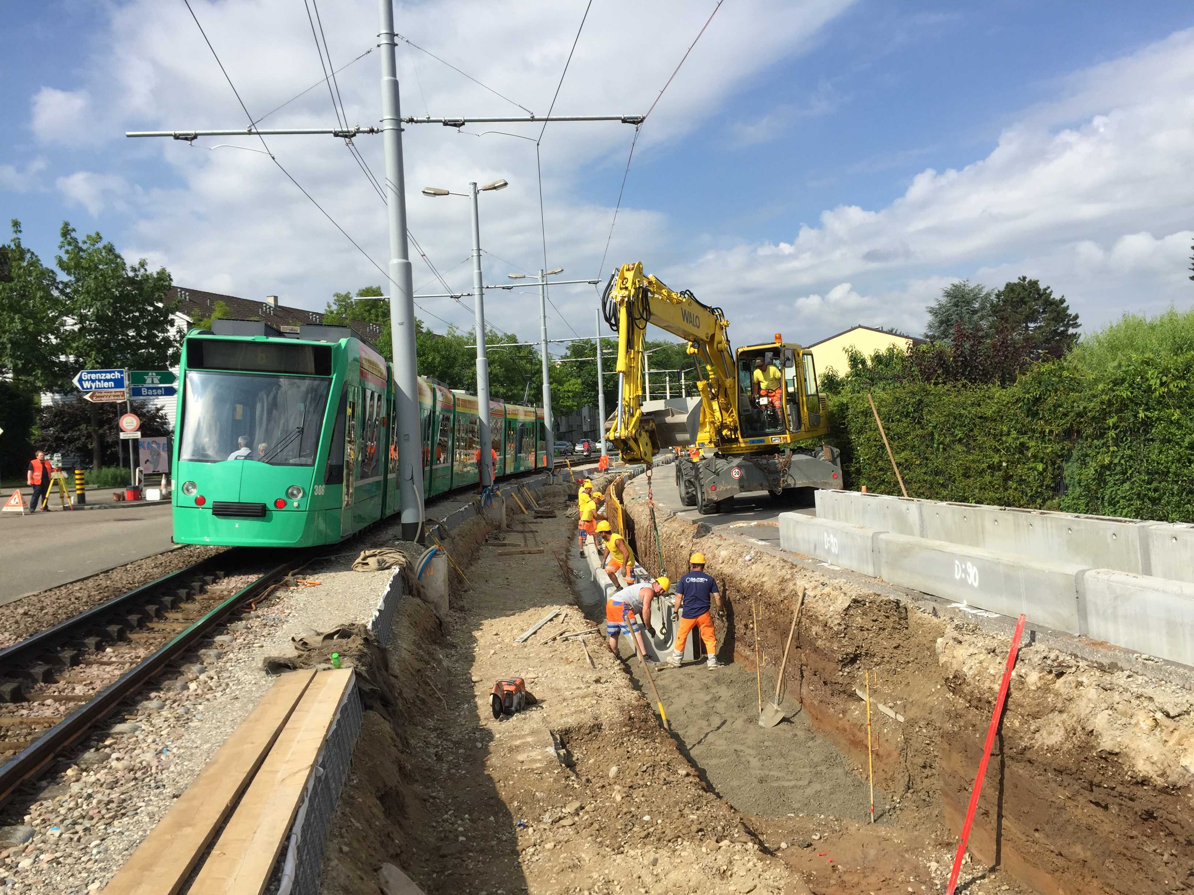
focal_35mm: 29
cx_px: 597
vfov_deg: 48.2
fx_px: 1000
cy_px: 448
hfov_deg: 61.7
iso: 32
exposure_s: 1/2198
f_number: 2.2
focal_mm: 4.15
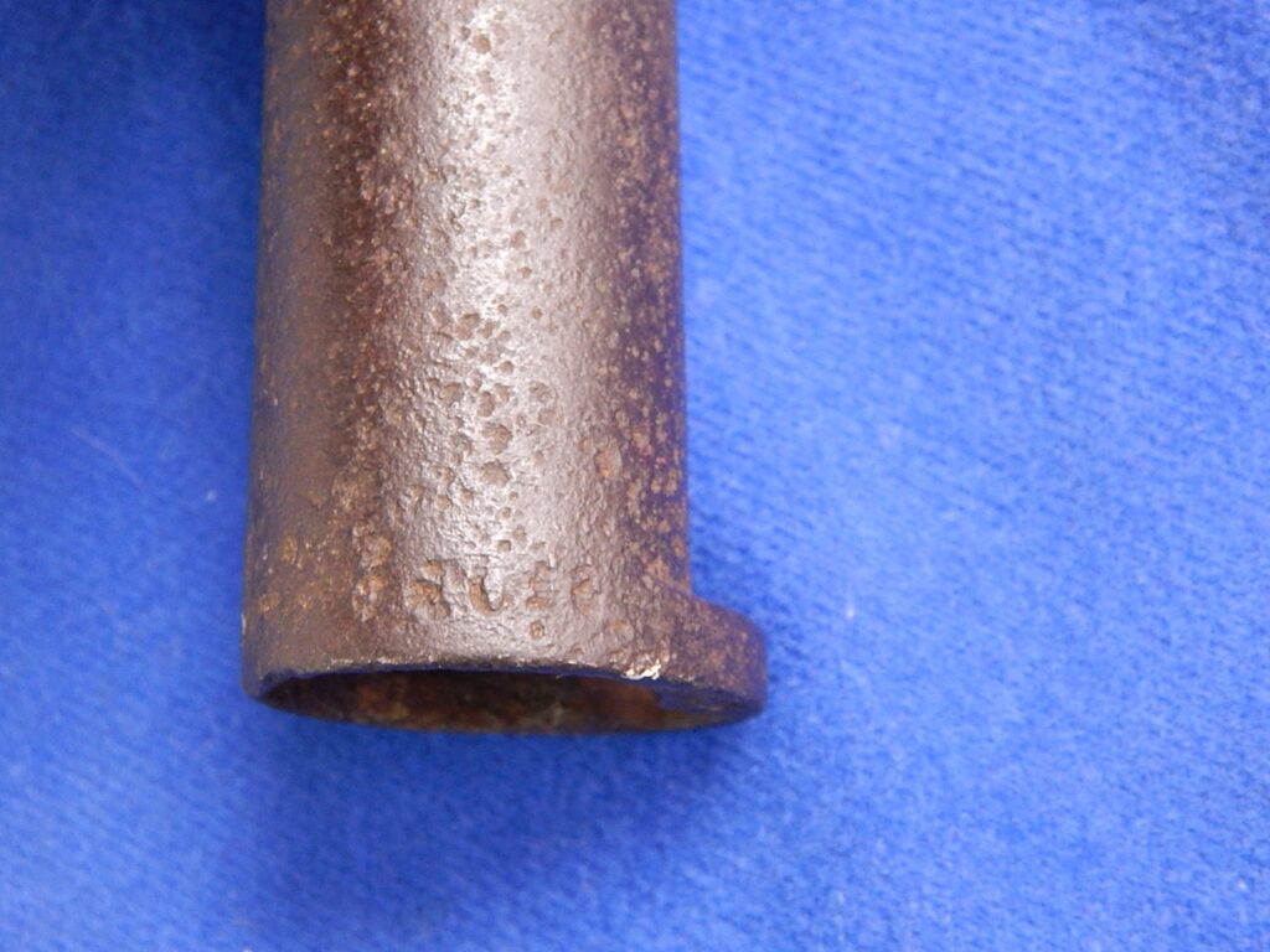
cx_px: 635
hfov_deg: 31.7
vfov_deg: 24.0
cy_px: 476
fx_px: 2238
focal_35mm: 61
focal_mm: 10.9
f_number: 4
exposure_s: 1/8
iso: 560
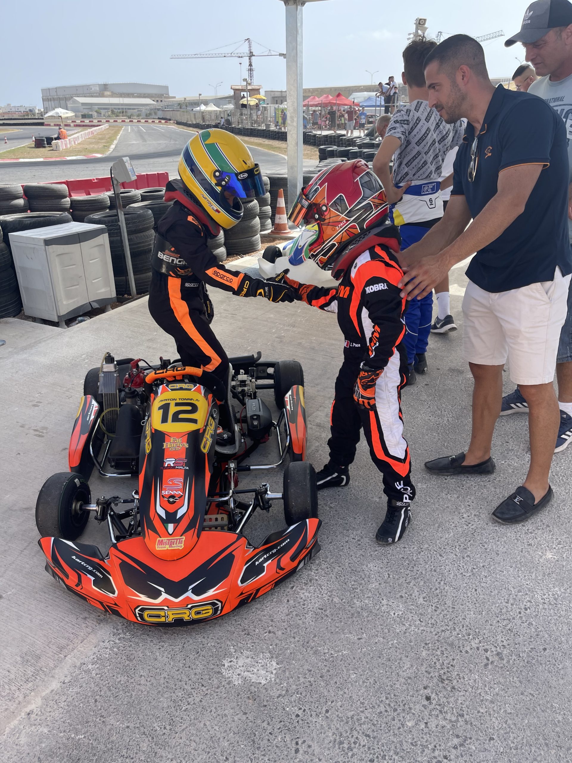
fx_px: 573
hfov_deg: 53.1
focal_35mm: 26
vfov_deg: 67.3
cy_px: 382
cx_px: 286
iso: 32
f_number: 1.6
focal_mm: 5.1
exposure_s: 1/1339
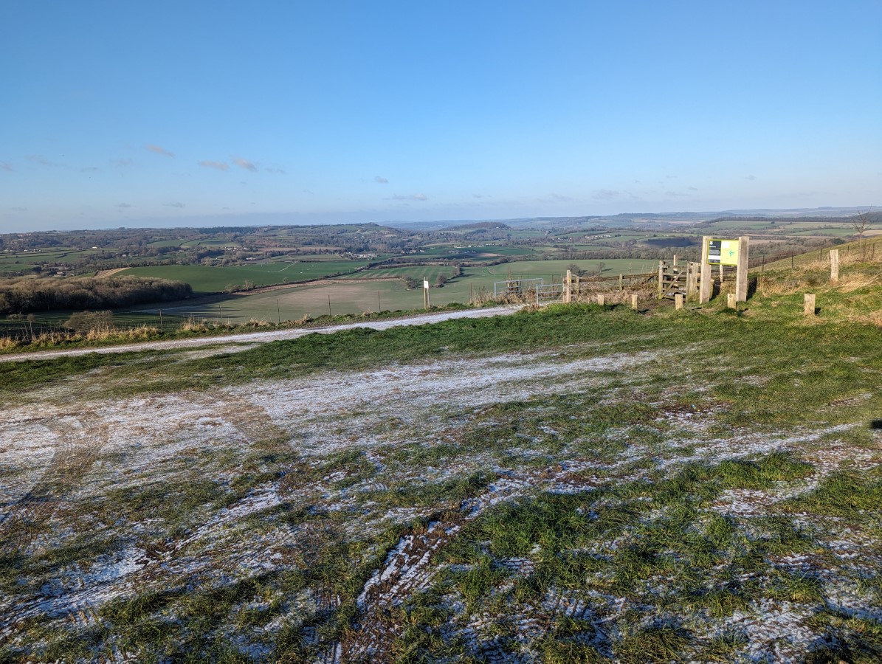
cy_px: 332
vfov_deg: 56.9
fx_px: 612
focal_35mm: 24
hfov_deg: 71.5
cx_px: 441
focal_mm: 6.81
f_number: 1.85
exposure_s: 1/1471
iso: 46
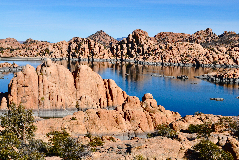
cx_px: 122
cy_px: 80
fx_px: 365
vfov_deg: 24.6
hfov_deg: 36.2
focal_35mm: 55
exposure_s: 1/500
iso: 320
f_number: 11
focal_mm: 36
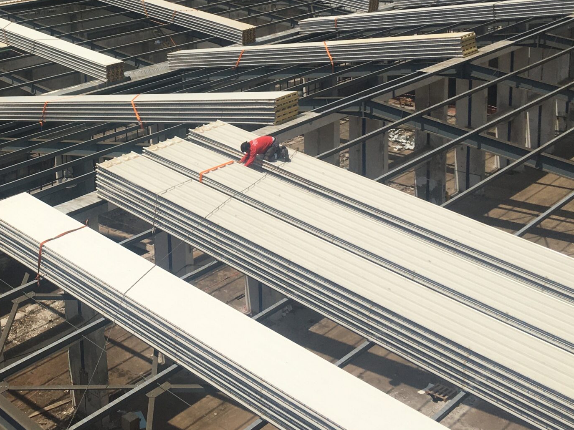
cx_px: 117
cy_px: 68
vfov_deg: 26.4
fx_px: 895
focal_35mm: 54
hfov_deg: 34.5
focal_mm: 4.15
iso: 25
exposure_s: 1/3846
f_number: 2.2
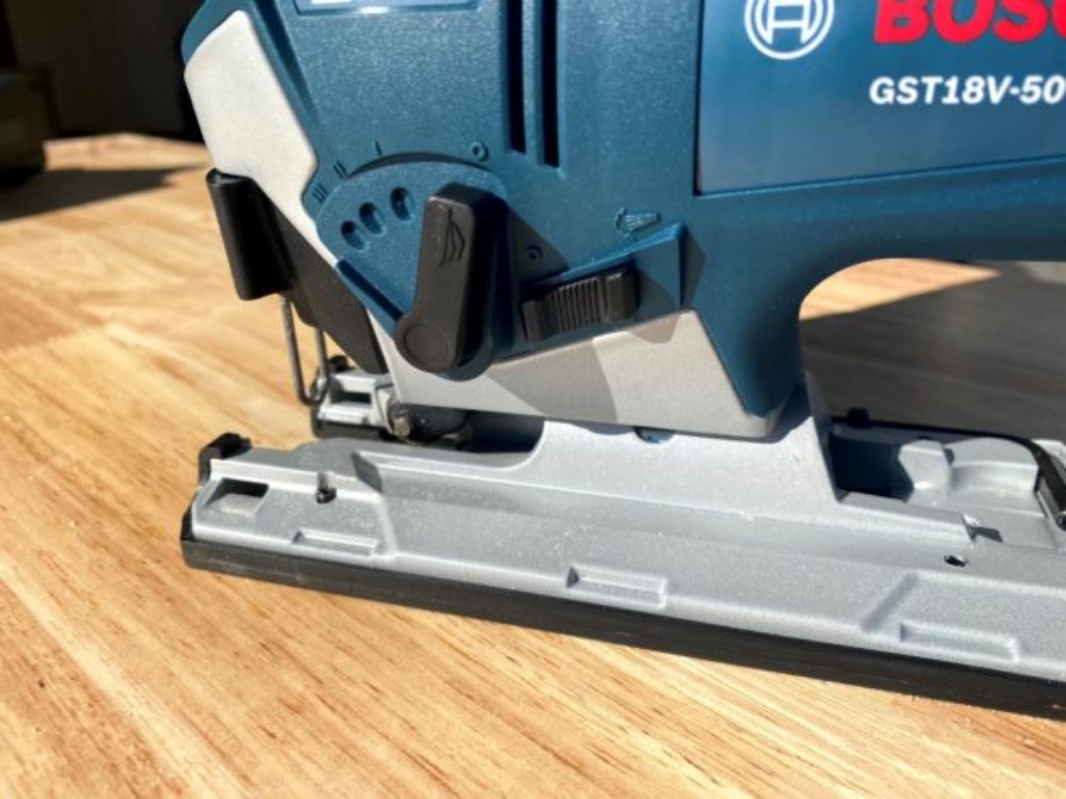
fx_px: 801
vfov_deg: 53.0
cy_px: 400
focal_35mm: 26
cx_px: 533
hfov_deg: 67.3
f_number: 1.8
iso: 32
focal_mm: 4.25
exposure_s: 1/3731
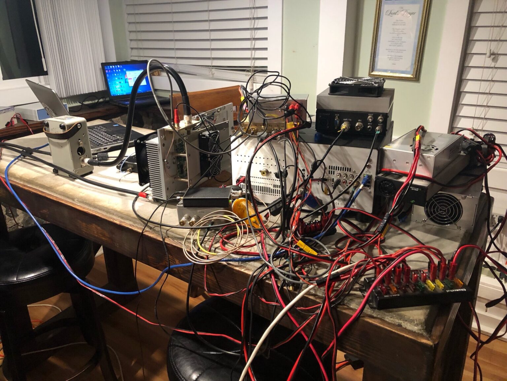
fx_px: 410
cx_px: 254
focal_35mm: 28
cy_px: 190
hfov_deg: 63.4
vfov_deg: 49.7
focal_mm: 3.99
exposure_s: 1/13
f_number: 1.8
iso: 100
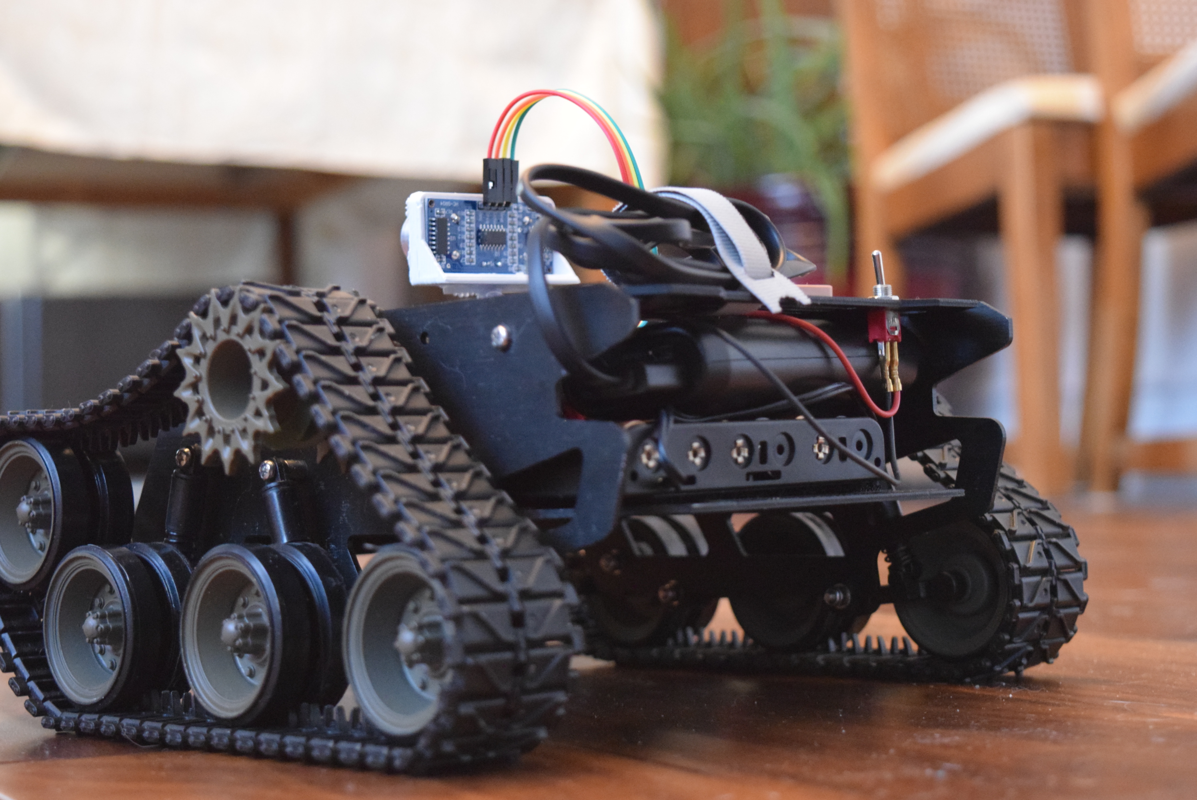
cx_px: 598
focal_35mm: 63
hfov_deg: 31.9
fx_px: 2096
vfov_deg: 21.6
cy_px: 400
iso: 5000
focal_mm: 42
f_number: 5
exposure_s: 1/60
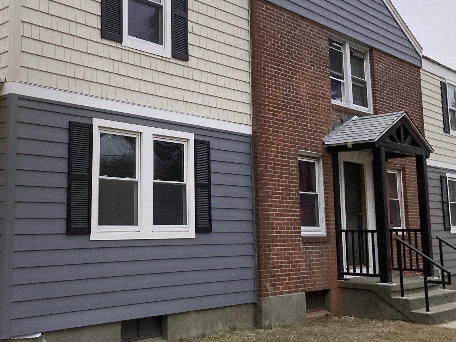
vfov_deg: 31.4
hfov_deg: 40.6
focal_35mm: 46
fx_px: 606
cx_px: 146
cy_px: 138
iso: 320
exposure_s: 1/40
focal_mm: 3.99
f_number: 1.8
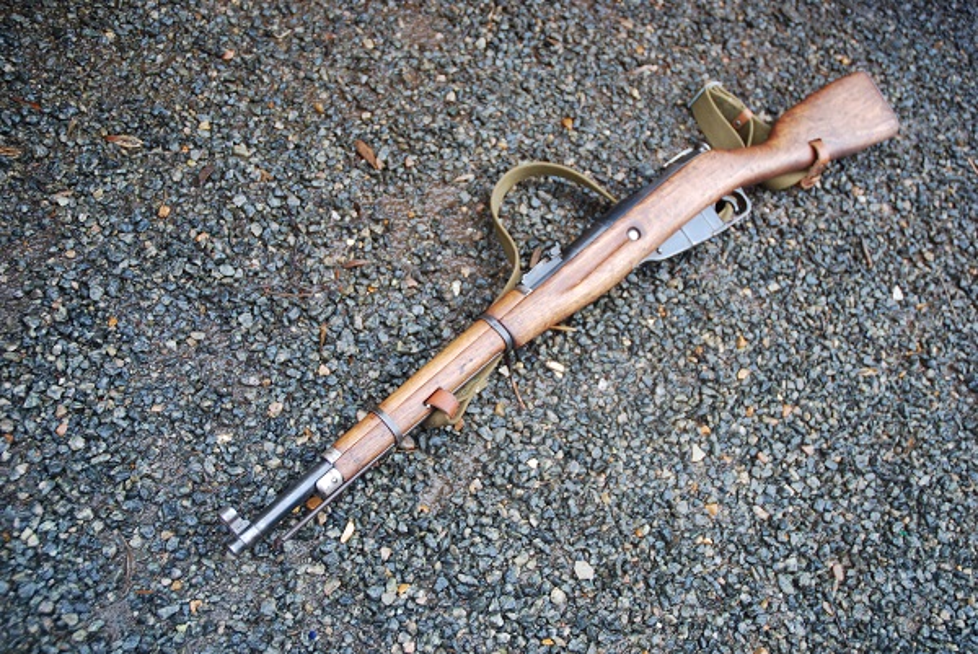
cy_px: 327
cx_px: 489
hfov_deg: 57.2
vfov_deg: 40.0
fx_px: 897
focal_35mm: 33
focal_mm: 22
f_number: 3.8
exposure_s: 1/40
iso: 200
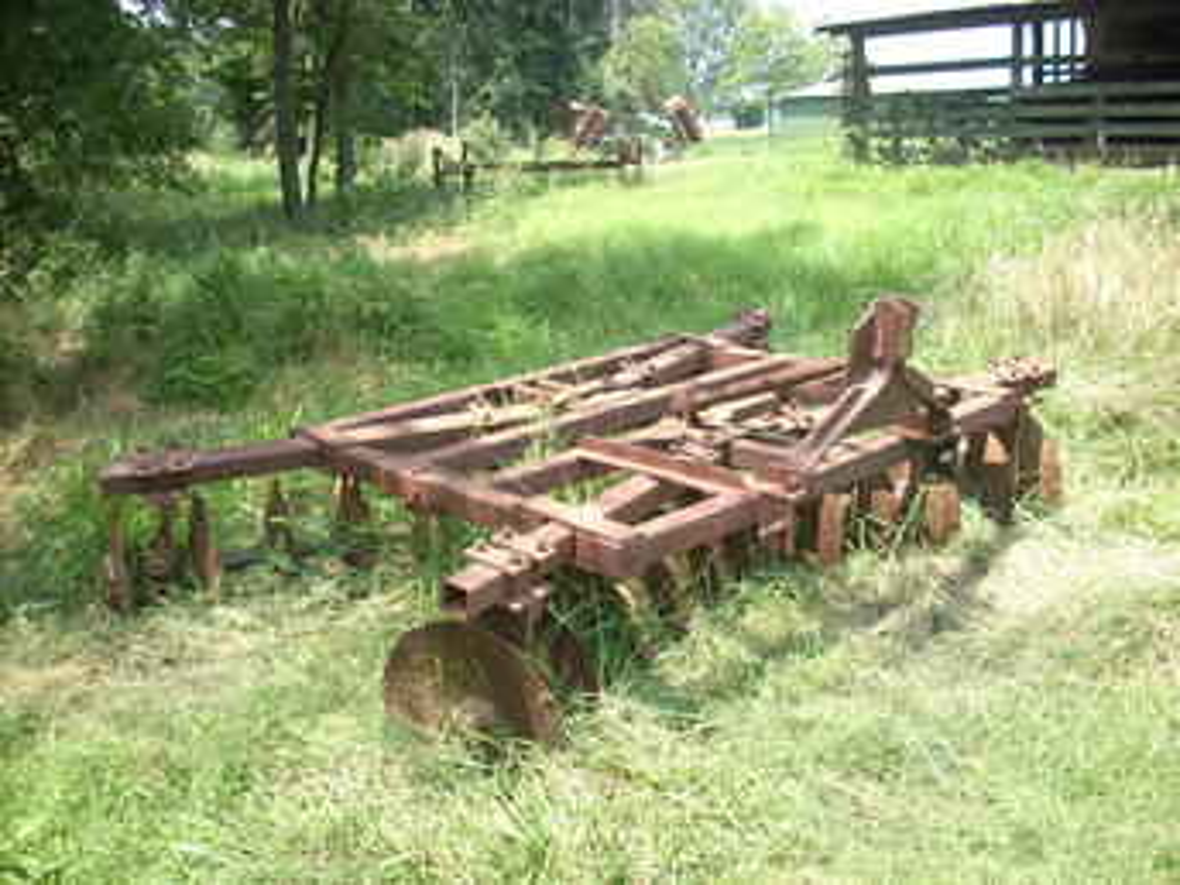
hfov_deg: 50.1
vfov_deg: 38.7
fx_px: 1261
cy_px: 442
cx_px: 590
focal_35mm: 37
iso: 64
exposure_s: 1/185
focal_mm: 6.2
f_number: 2.8
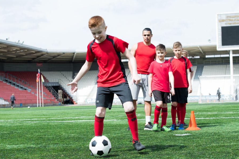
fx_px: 531
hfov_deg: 25.3
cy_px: 88
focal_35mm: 80
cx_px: 109
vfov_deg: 17.1
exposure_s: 1/1250
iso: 640
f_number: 7.1
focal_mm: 70
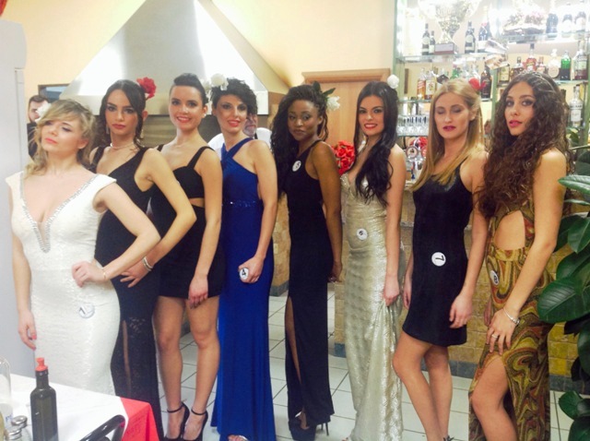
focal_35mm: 35
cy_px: 220
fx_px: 596
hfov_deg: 52.7
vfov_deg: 40.6
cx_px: 295
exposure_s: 1/17
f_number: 2.4
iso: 160
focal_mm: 4.28
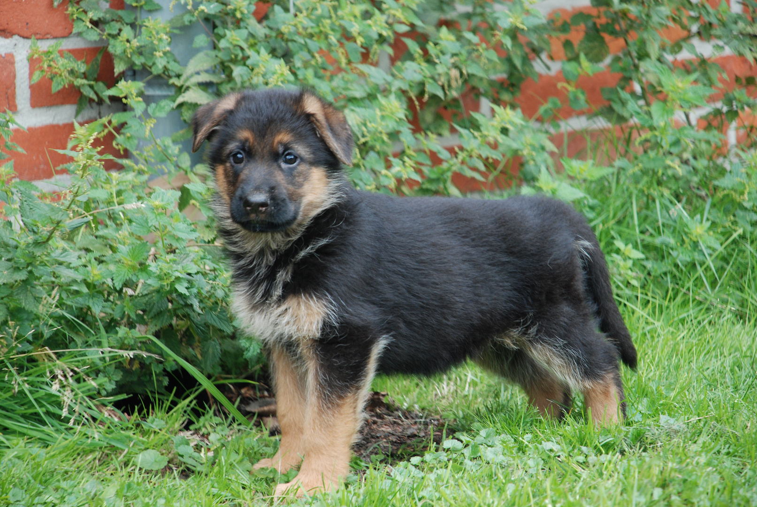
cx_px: 378
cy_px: 254
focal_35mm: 202
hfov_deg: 10.1
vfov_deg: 6.8
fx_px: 4263
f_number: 5.6
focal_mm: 135
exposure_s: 1/50
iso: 400
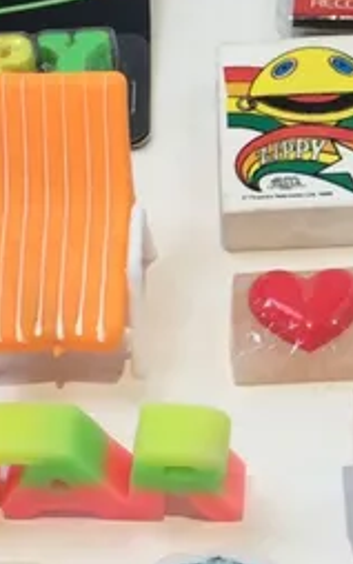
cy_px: 354
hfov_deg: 11.8
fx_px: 1691
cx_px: 355
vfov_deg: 18.9
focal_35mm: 110
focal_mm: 4.15
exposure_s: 1/100
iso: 50
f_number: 2.2
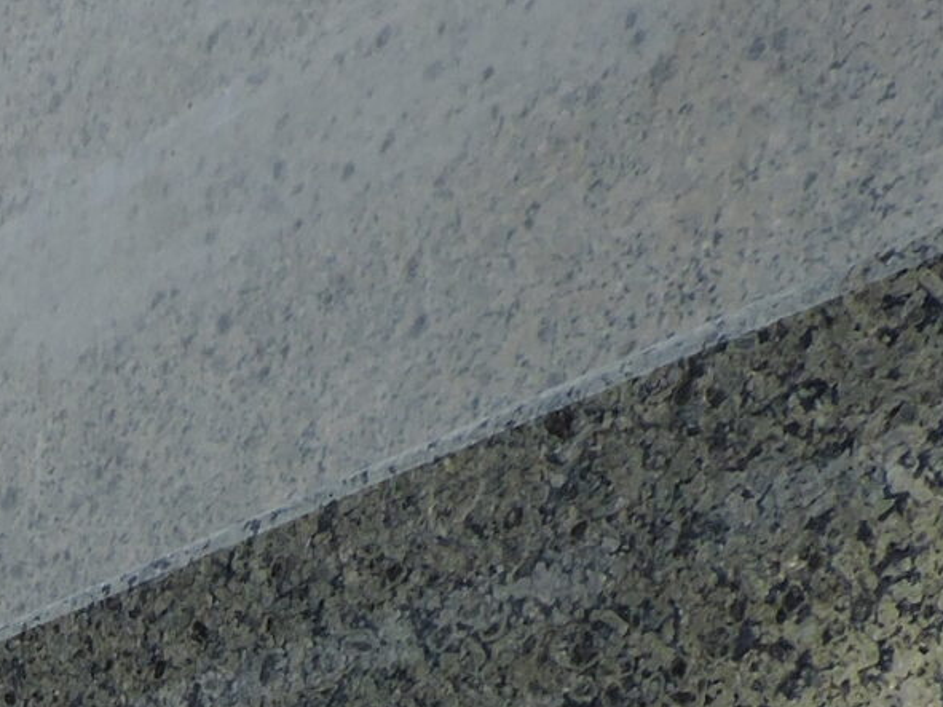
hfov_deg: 17.5
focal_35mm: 104
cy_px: 1197
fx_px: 2833
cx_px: -343
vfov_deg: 13.1
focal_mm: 4.3
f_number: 3
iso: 100
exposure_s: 1/1250
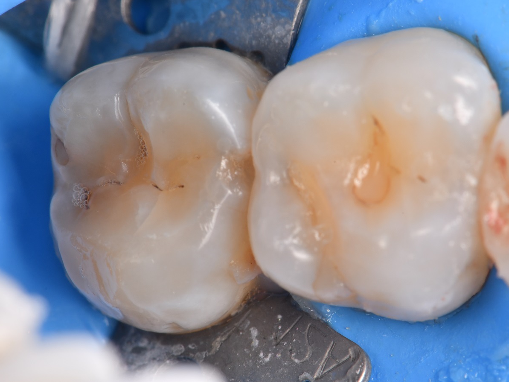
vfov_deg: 8.7
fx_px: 2515
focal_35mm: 171
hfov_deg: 11.6
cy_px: 190
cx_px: 271
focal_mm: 105
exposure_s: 1/160
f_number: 32
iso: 200
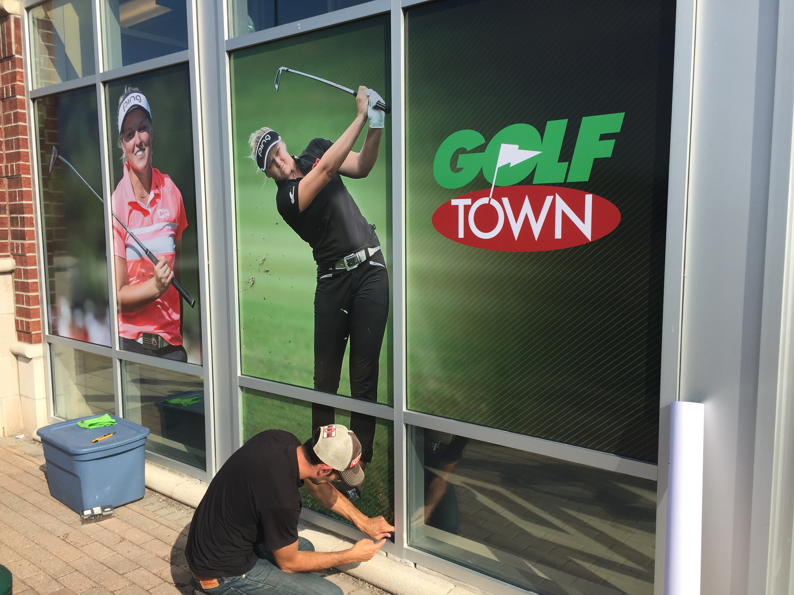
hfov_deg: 61.7
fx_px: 665
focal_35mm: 29
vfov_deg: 48.2
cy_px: 298
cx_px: 397
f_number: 2.2
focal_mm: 4.15
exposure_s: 1/2083
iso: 32
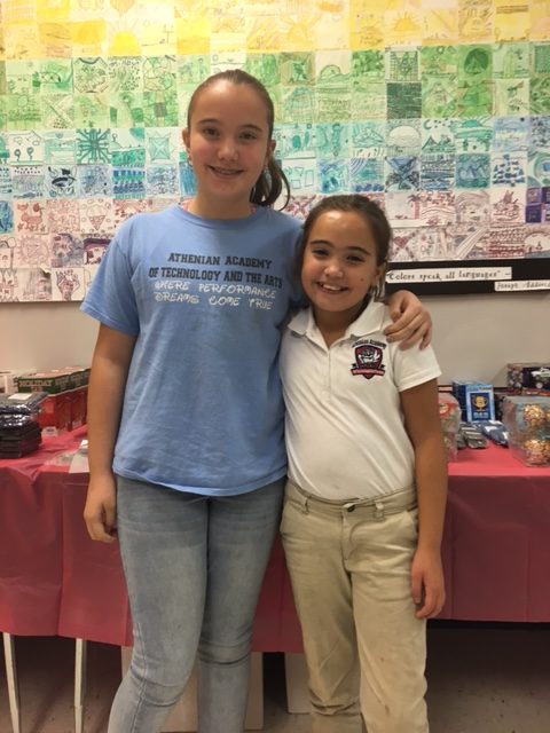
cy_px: 366
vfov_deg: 61.7
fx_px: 614
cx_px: 275
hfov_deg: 48.2
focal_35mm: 29
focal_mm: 4.15
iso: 64
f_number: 2.2
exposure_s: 1/30
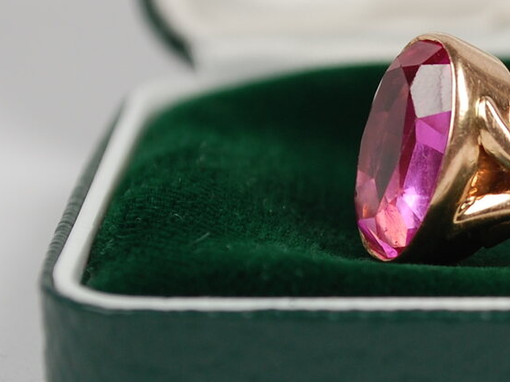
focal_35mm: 186
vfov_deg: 8.0
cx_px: 547
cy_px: 171
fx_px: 2739
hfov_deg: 10.5
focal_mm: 40
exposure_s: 1/160
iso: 200
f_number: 6.3
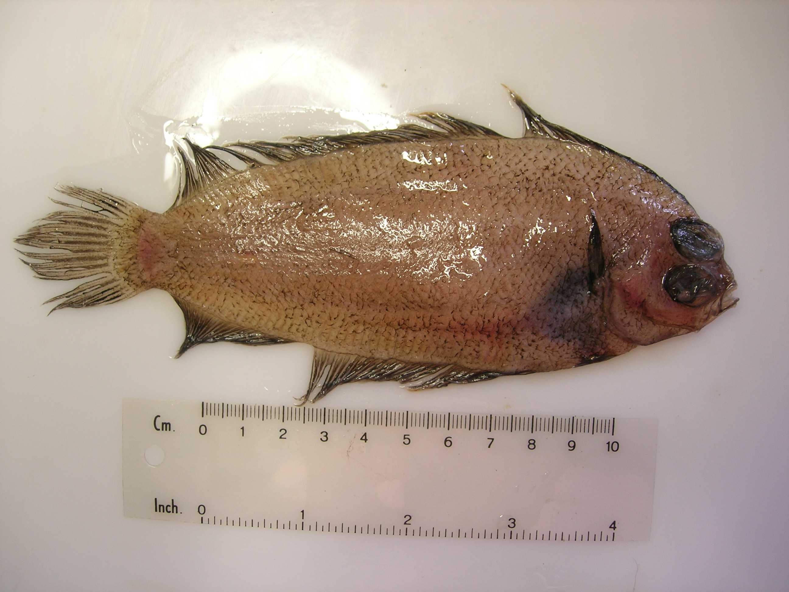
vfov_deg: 37.7
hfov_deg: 49.0
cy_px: 296
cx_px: 394
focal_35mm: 38
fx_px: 866
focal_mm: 7.8
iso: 64
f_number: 2.8
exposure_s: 1/11.3
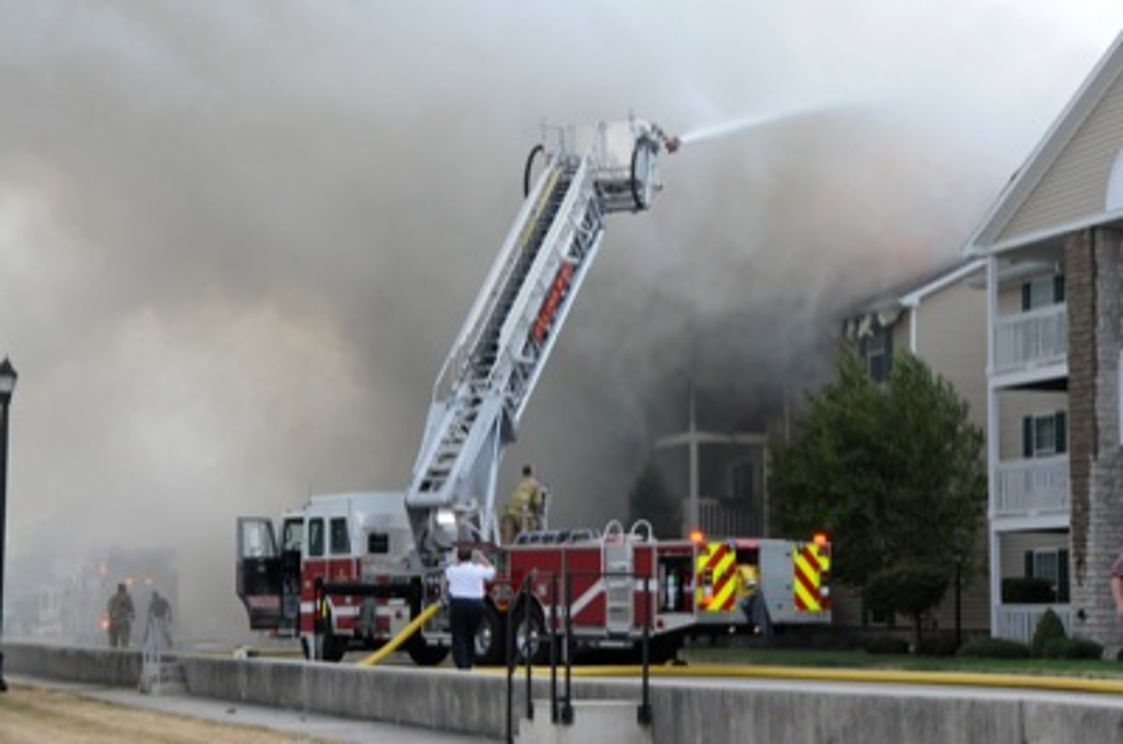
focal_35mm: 78
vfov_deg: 17.4
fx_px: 2428
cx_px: 562
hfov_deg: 26.0
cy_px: 372
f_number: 14
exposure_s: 1/320
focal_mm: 52
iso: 800
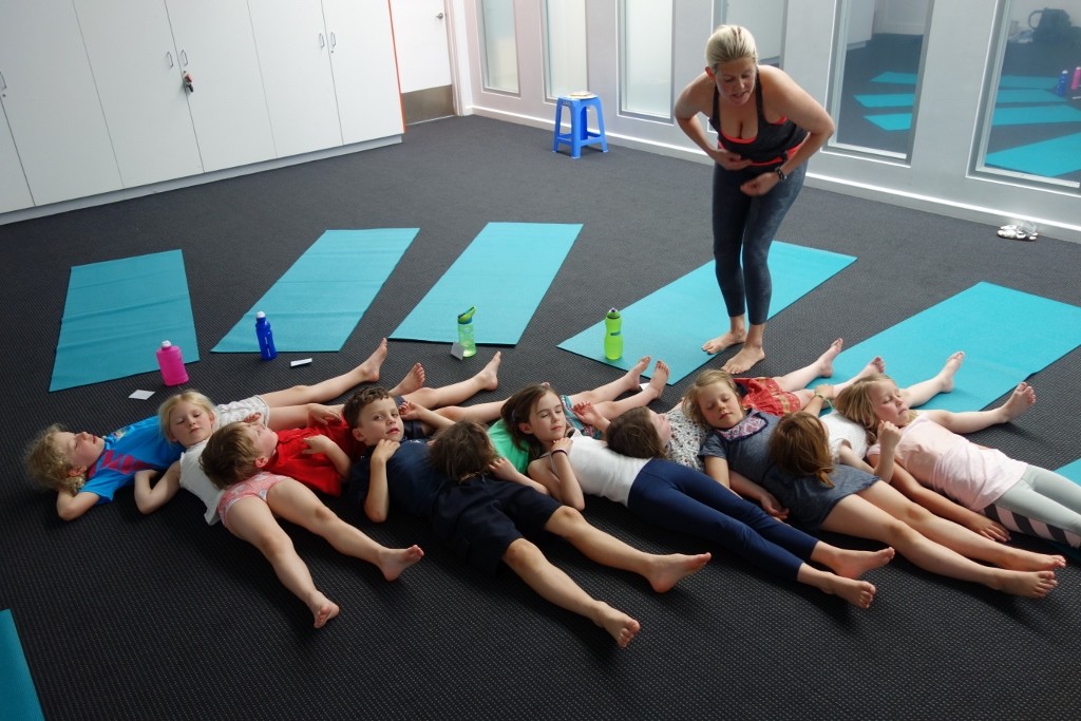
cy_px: 360
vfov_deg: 46.4
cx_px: 540
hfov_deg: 65.5
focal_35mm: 28
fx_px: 841
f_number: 1.8
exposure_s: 1/60
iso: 125
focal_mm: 10.4
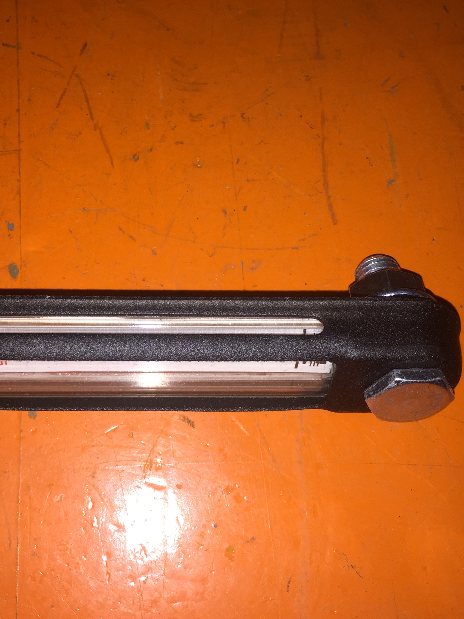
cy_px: 309
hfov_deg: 36.6
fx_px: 697
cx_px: 180
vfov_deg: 47.9
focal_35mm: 39
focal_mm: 4.15
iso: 32
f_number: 2.2
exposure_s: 1/44
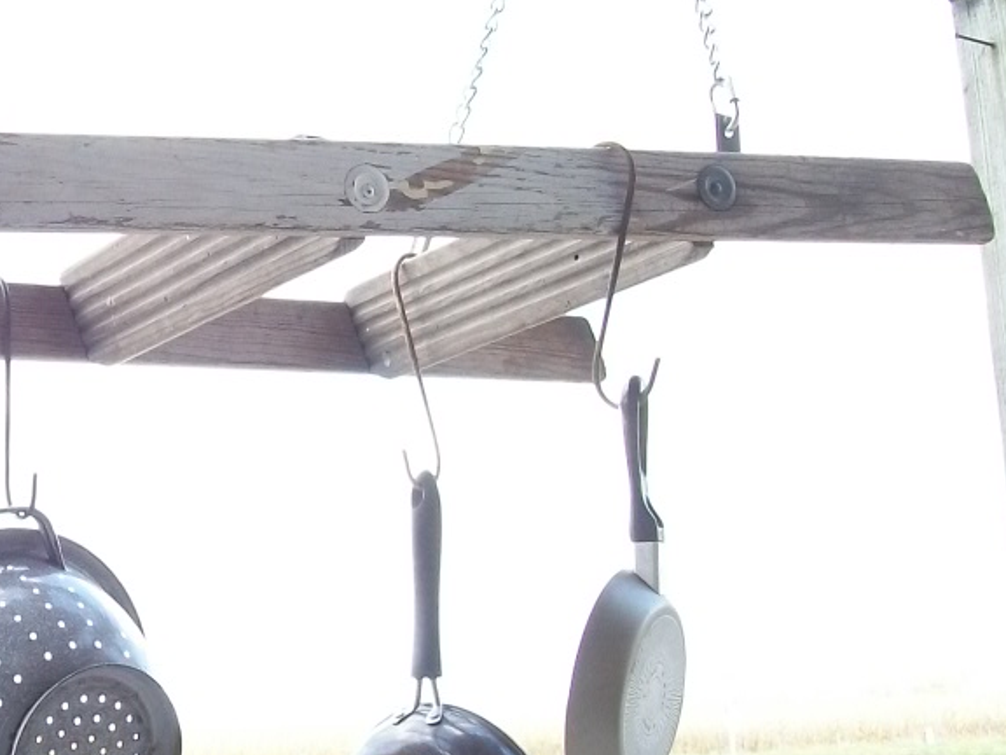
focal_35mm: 80
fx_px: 2325
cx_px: -103
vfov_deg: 18.4
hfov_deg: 23.0
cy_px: 383
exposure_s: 1/125
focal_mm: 6
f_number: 2.7
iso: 80
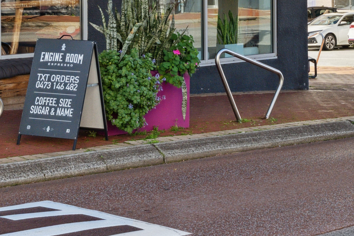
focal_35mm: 96
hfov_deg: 21.2
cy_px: -41
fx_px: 944
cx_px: 225
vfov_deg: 13.9
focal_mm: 34
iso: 500
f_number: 8
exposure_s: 1/320
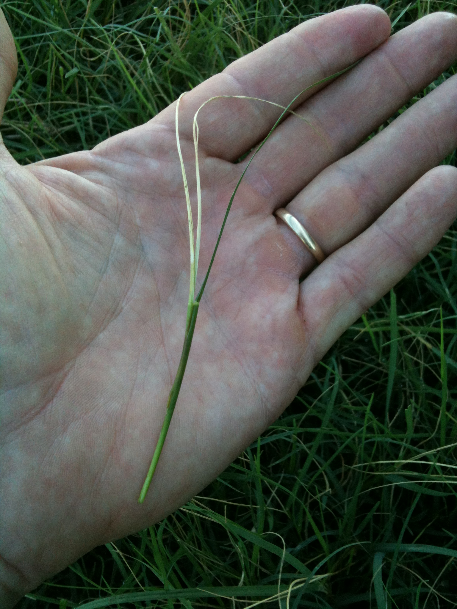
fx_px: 616
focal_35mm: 35
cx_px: 228
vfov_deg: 52.6
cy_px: 304
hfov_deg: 40.7
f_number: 2.8
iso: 64
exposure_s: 1/147
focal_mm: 3.85
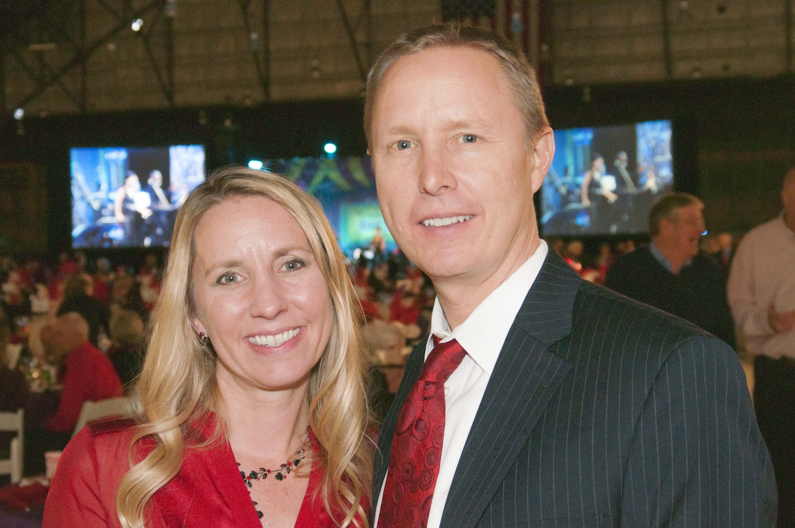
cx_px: 398
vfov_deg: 23.7
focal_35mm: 57
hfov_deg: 35.1
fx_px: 1257
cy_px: 264
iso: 400
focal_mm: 38
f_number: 5.6
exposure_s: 1/60
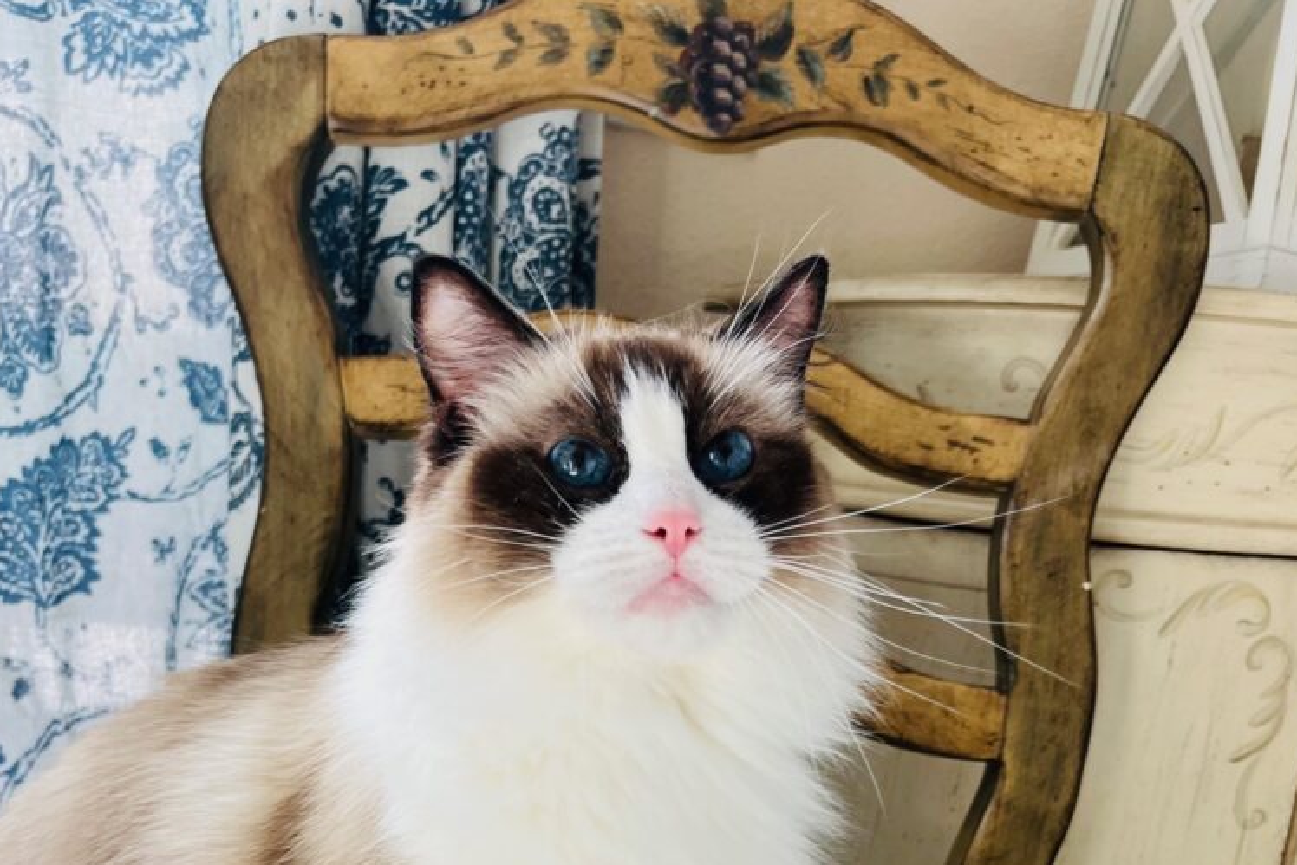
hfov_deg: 51.9
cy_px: 858
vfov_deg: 33.1
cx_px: 652
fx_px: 1333
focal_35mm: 37
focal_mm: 5.1
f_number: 1.6
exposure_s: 1/120
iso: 64
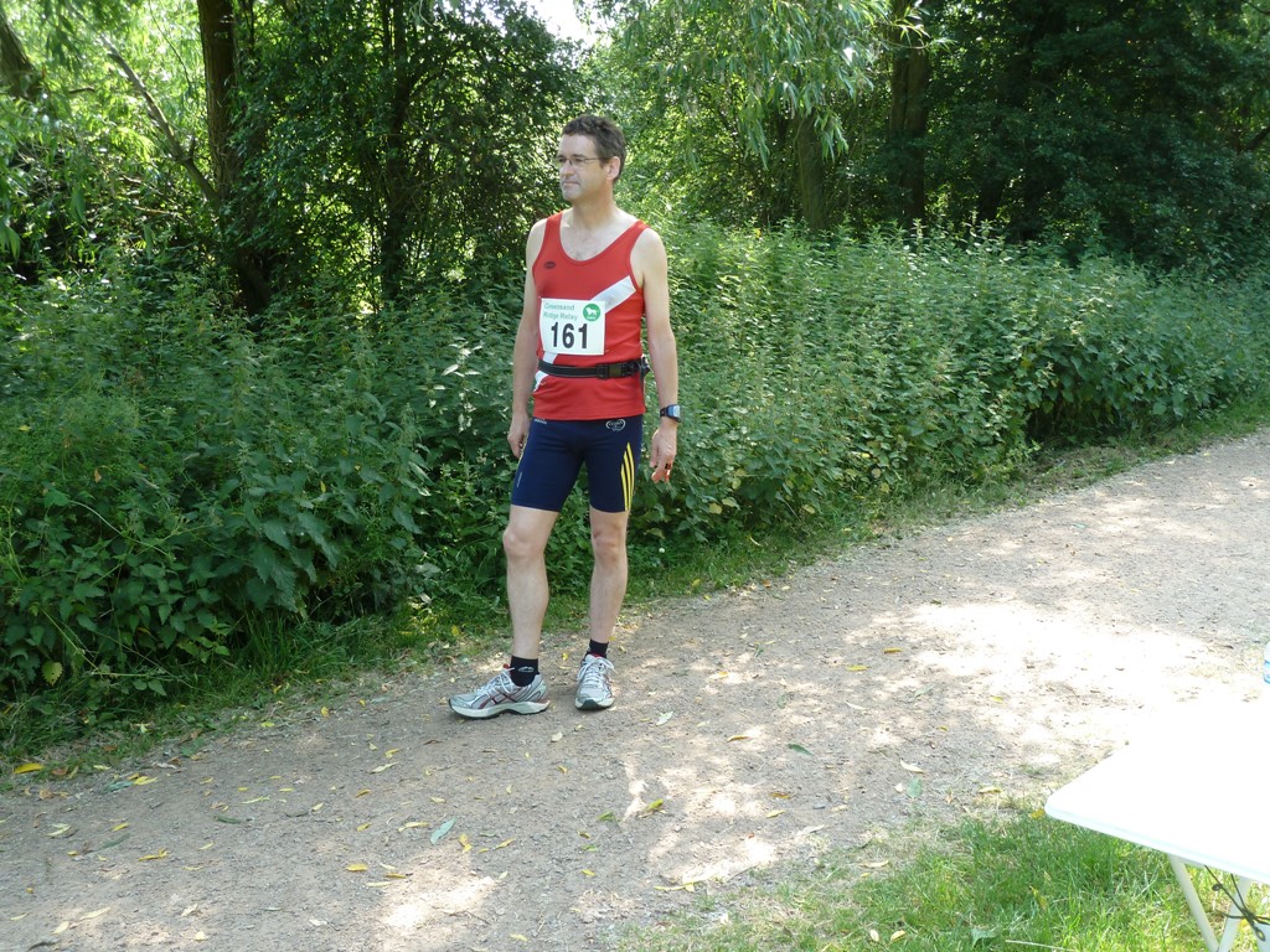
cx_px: 635
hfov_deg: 50.1
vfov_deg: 38.7
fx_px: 1357
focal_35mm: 37
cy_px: 476
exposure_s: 1/50
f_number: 3.6
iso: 80
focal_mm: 6.1
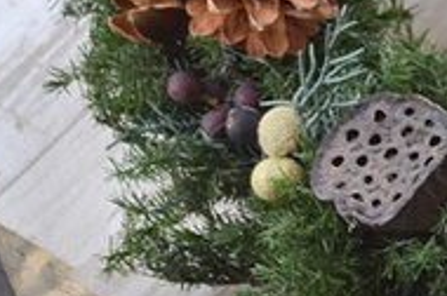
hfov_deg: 10.9
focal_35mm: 182
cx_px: 645
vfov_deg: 7.5
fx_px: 2256
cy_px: -16
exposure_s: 1/15
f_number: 5
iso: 900
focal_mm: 36
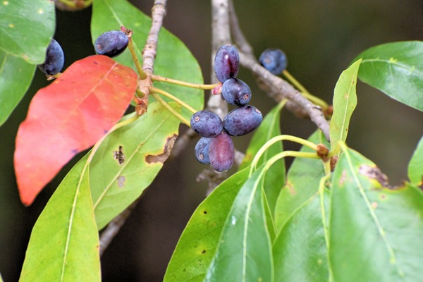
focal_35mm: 450
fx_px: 5287
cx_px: 212
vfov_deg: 3.1
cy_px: 141
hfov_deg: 4.6
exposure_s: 1/250
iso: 5000
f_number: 11
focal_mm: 300
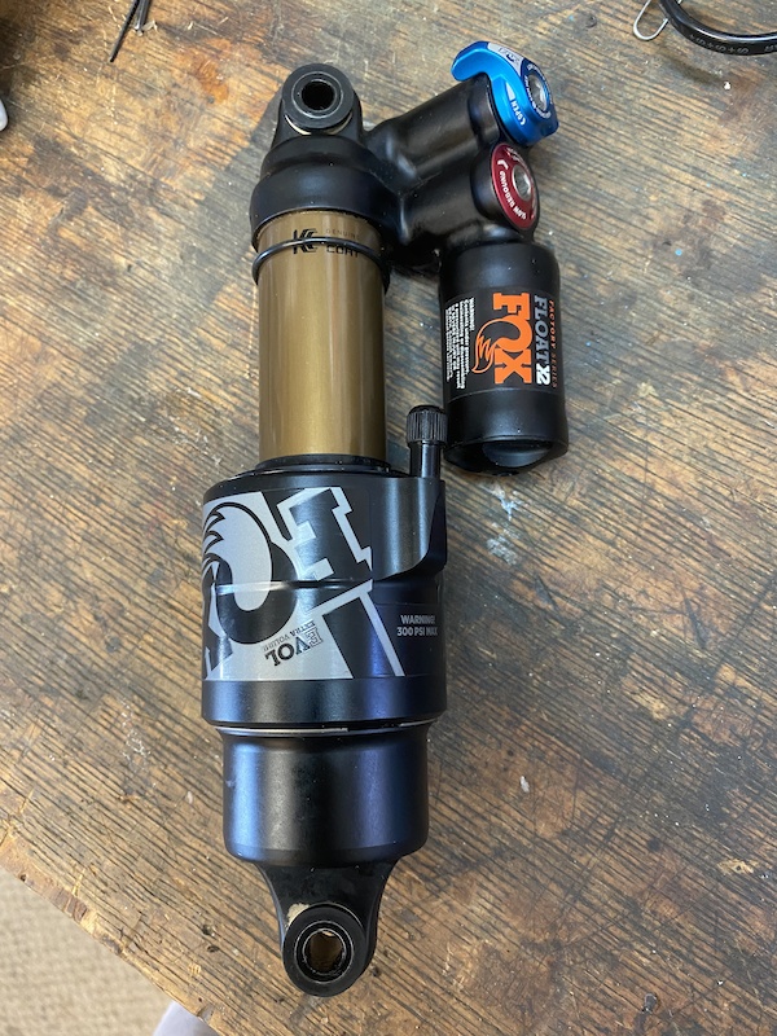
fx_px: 778
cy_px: 518
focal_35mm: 26
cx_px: 388
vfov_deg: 67.3
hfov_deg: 53.1
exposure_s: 1/60
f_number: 1.8
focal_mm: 4.25
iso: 320
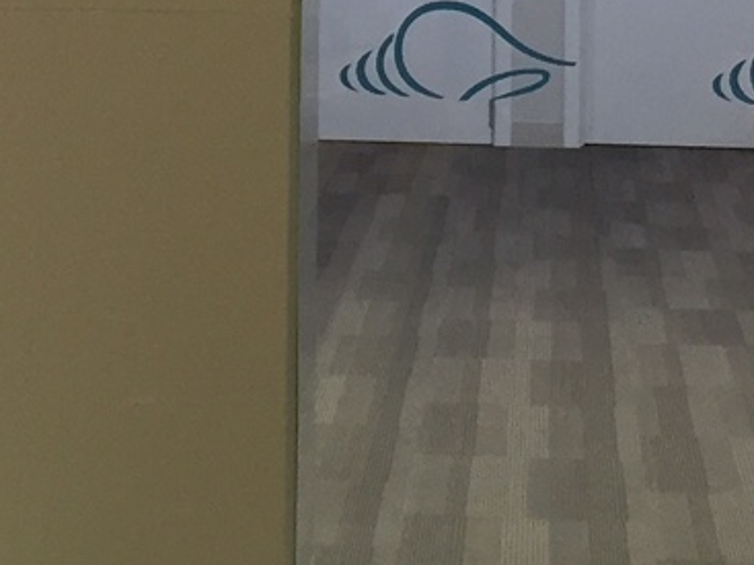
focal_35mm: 129
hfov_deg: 15.3
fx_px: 2809
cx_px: 273
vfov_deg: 11.1
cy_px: -251
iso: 64
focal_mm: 4.15
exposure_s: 1/33
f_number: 2.2
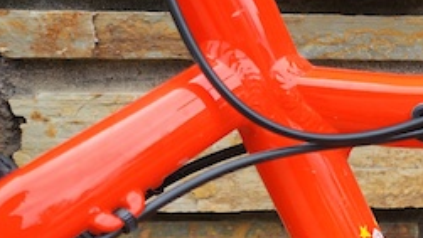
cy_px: 302
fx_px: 897
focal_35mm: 80
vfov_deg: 14.5
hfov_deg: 23.2
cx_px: 566
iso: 16
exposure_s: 1/180
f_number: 1.8
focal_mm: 6.4
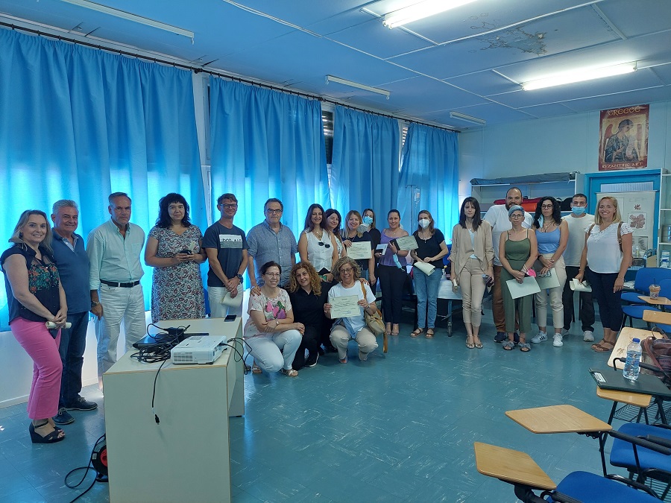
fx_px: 485
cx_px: 336
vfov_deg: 54.9
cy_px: 252
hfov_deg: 69.4
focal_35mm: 25
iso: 160
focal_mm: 5.23
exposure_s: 1/50
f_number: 1.8
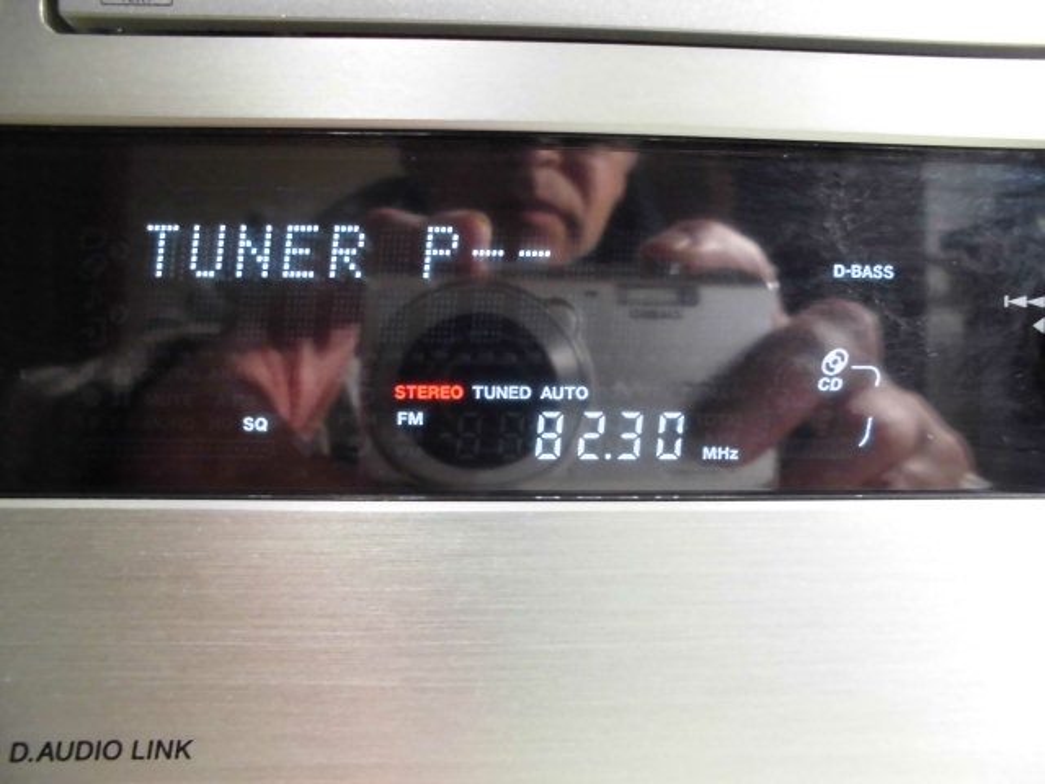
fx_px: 785
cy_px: 392
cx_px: 522
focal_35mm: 26
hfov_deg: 67.3
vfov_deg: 53.1
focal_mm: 4.6
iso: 400
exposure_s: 1/8
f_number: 3.5
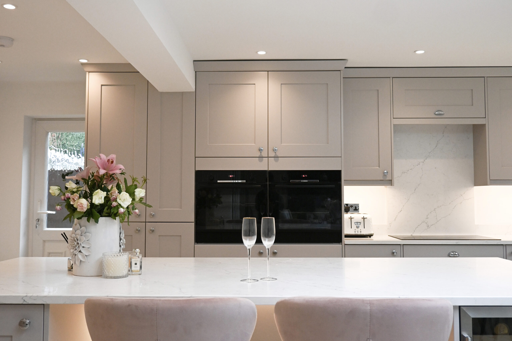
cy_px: 170
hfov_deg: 48.7
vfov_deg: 33.6
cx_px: 256
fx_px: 565
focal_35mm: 40
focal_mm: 26.5
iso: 100
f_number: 25
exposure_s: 1/2.5
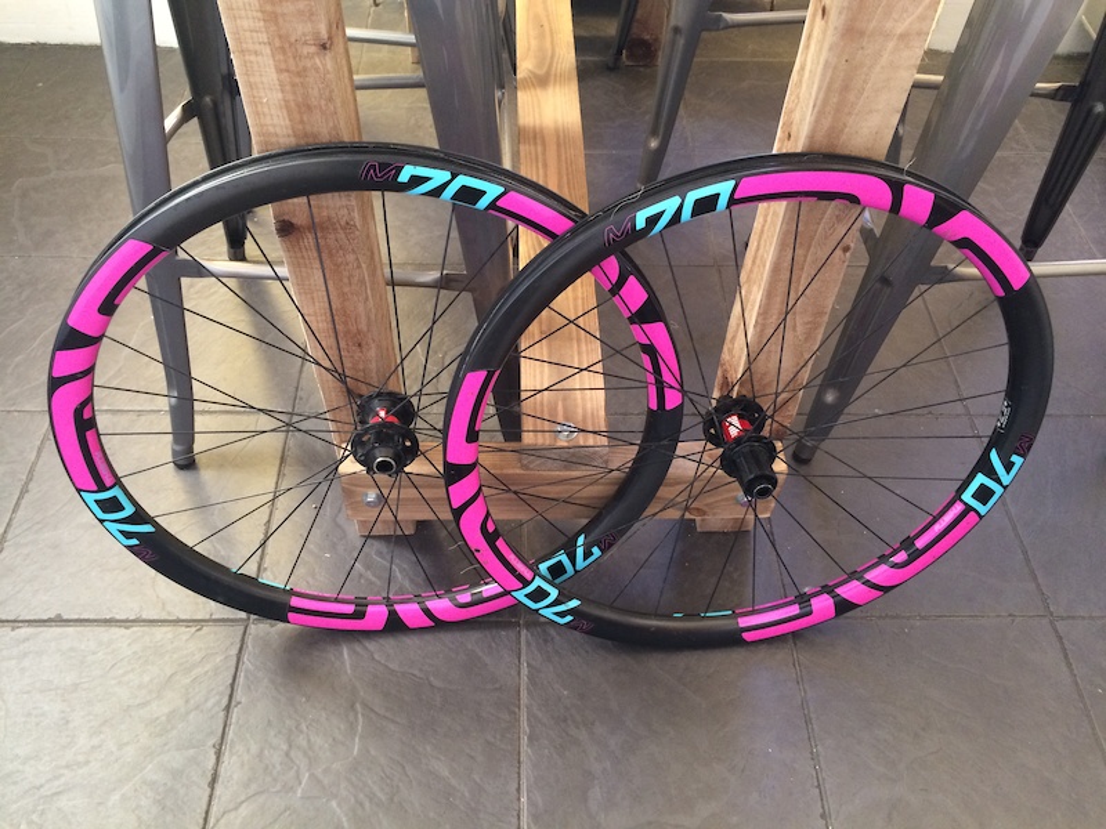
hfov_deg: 61.7
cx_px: 553
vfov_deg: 48.2
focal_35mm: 29
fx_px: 927
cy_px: 414
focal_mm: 4.15
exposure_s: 1/33
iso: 200
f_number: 2.2
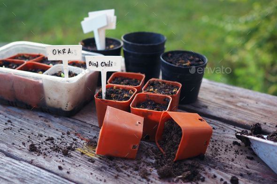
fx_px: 400
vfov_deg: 25.9
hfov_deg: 38.2
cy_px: 92
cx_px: 138
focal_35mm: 52
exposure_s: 1/250
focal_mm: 35
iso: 200
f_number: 3.2
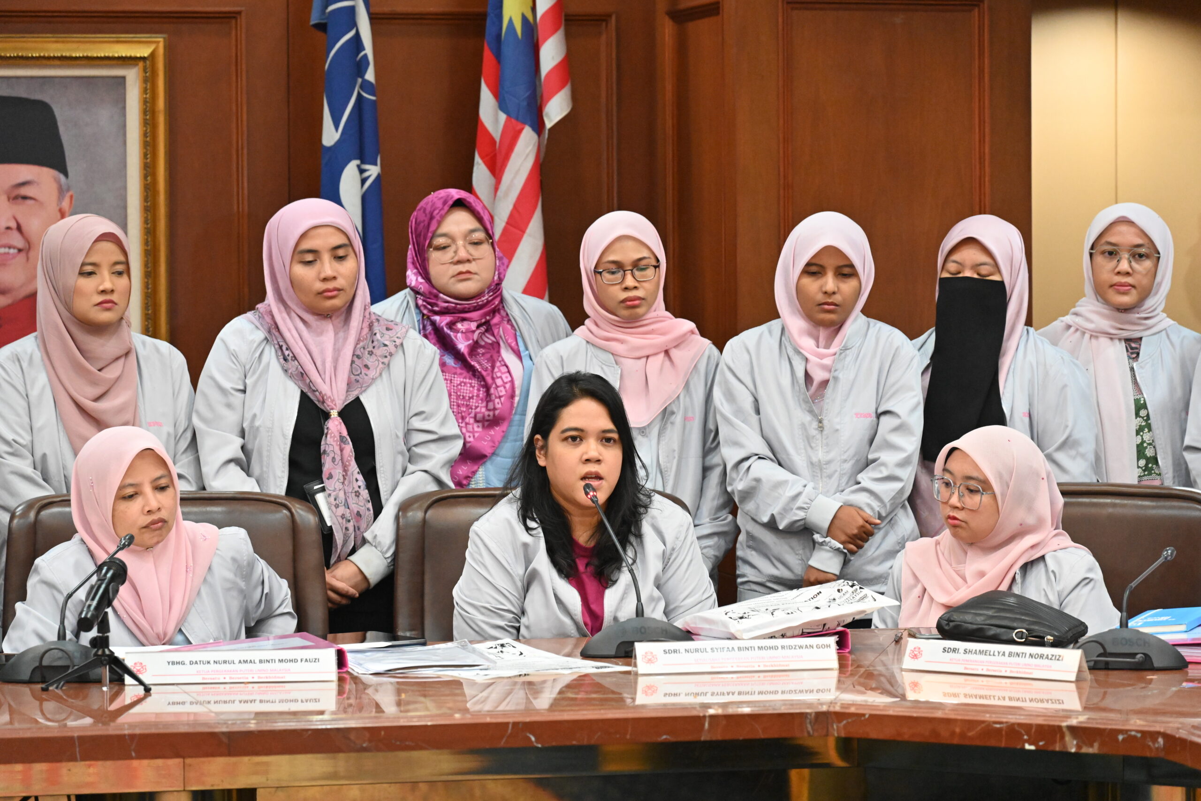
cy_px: 400
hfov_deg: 17.1
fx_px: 4003
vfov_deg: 11.4
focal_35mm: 120
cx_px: 600
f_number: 5
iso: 5000
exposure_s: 1/125
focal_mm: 120
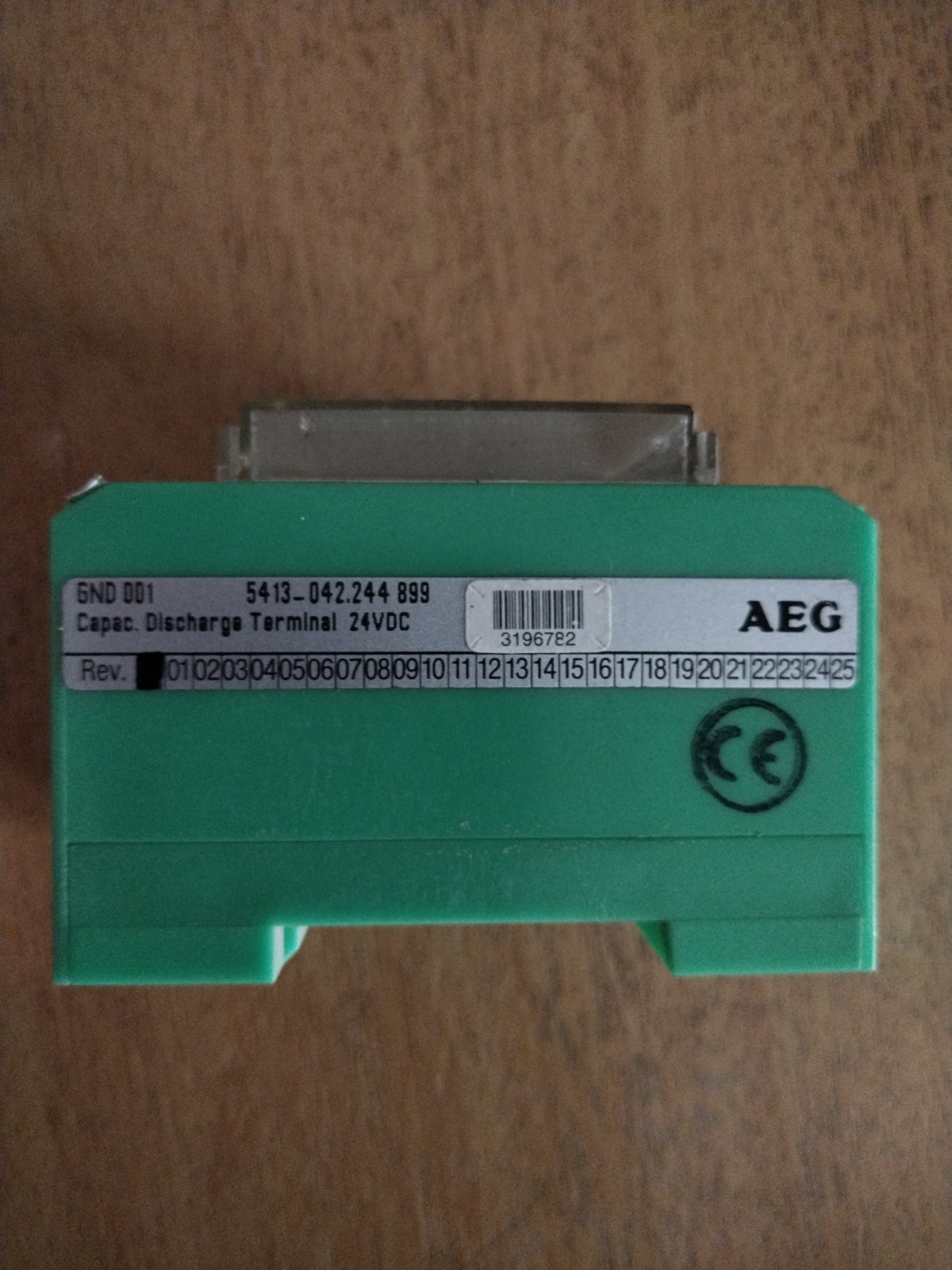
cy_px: 635
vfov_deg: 67.3
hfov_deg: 53.1
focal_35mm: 26
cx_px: 476
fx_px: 953
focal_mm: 4.75
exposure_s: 1/14
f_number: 1.8
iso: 1808
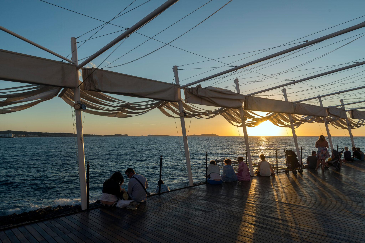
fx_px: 243
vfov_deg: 53.1
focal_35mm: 24
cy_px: 122
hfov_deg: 73.7
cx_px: 182
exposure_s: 1/60
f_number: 9.5
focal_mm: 24
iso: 50
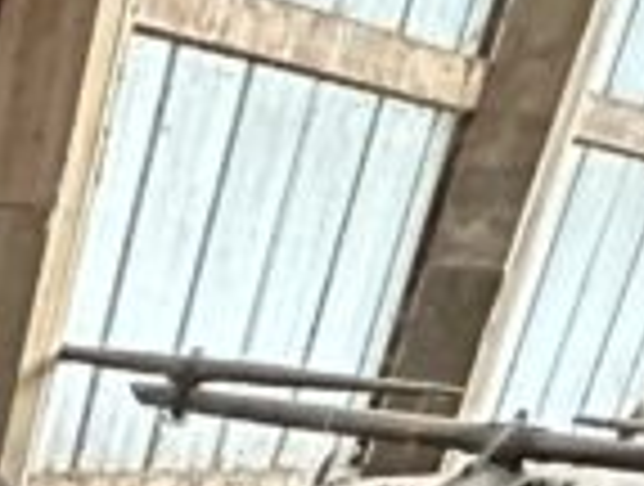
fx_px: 1865
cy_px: 1530
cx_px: -653
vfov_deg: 10.1
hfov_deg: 15.5
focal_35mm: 100
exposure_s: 1/41
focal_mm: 2.22
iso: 1250
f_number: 2.2
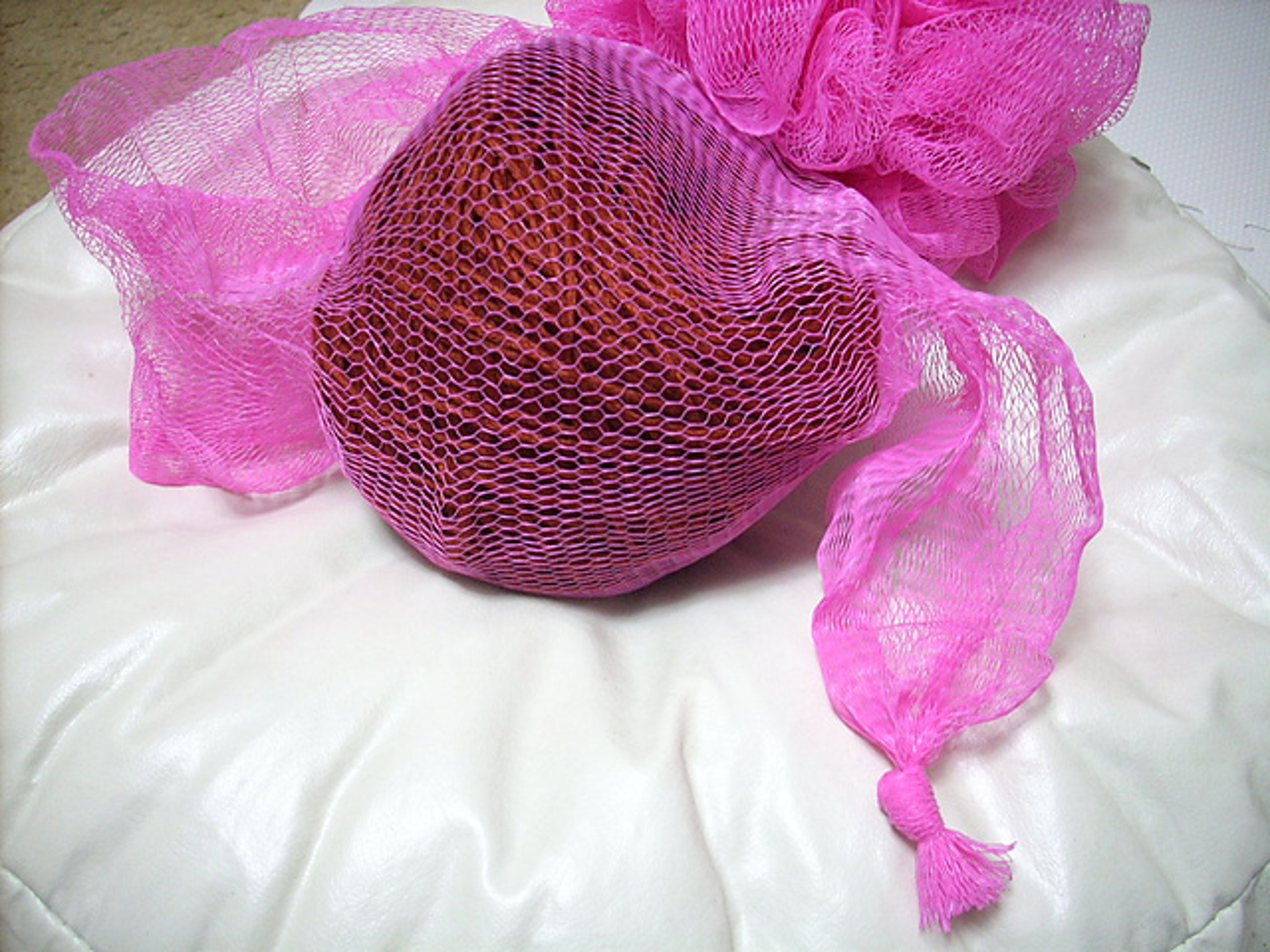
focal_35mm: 37
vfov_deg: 38.7
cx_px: 635
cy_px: 476
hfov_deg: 50.1
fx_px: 1357
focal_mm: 6.2
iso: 200
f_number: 2.8
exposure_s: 1/7.3
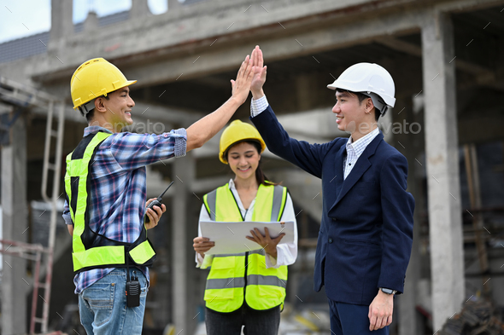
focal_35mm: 85
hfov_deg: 23.9
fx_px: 1190
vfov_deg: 16.1
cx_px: 252
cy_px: 168
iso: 160
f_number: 2
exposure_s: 1/4000
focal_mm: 85
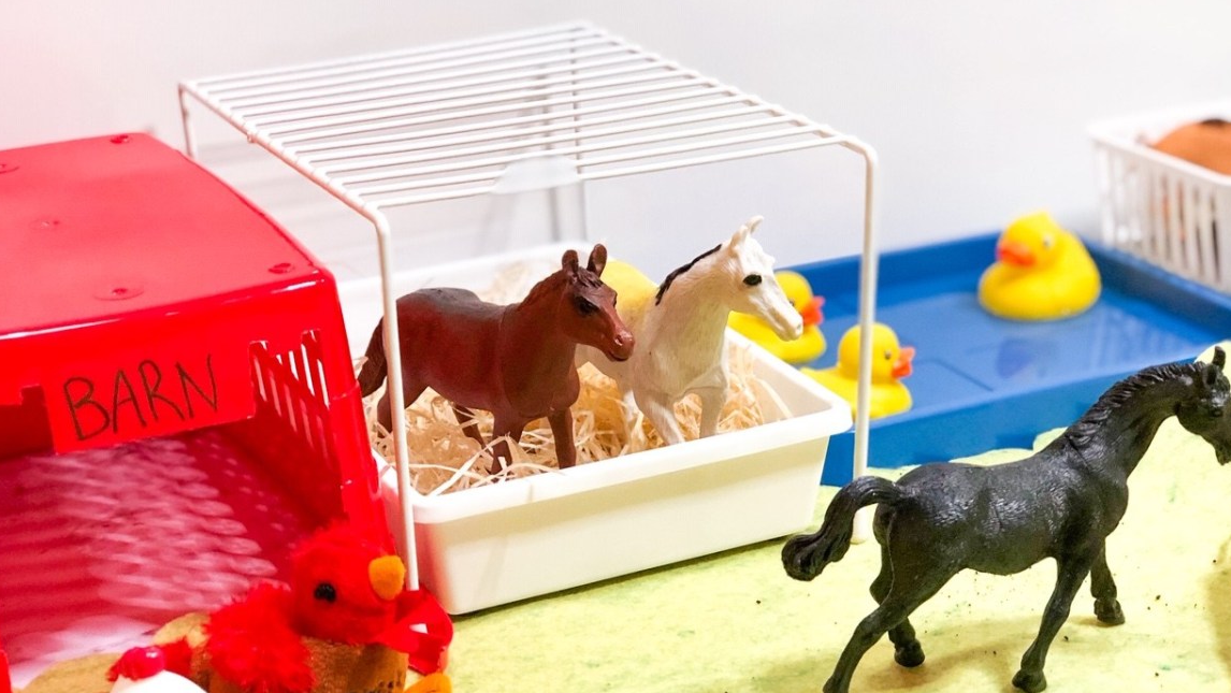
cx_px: 634
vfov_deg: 18.5
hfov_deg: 32.3
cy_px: 472
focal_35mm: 65
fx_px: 2122
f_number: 2.8
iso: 160
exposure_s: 1/30
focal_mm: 6.6
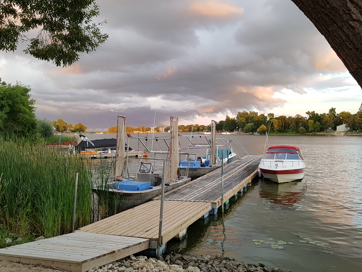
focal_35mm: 26
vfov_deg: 53.1
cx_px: 181
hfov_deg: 67.3
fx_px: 272
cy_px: 136
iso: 64
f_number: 1.7
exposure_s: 1/100
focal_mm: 4.2
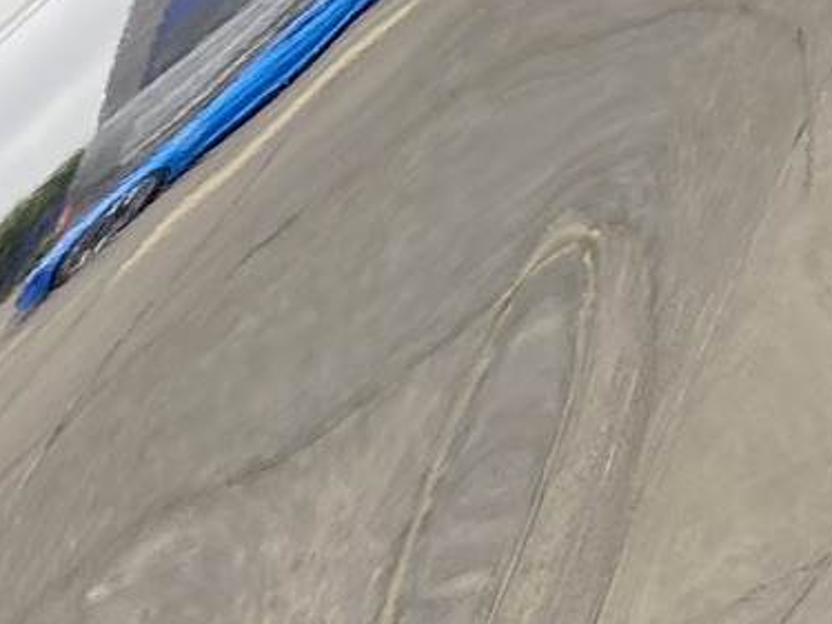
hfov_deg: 13.9
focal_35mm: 142
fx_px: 3412
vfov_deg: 10.3
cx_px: 313
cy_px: -115
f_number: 1.8
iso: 32
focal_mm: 4.25
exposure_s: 1/235
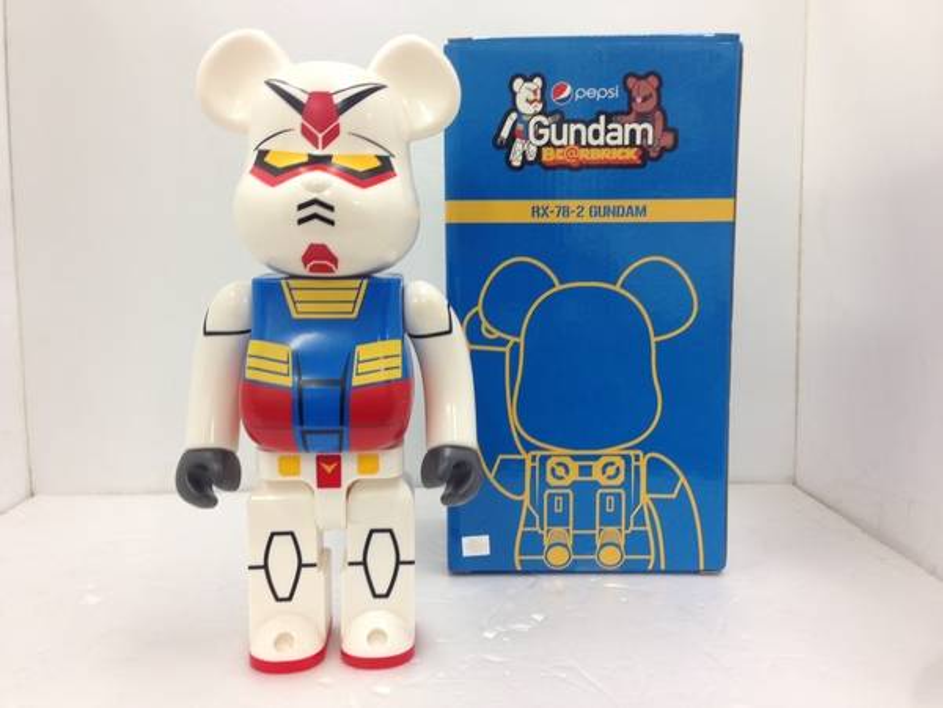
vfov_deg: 42.9
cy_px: 354
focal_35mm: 33
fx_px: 899
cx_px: 472
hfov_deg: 55.4
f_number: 2.4
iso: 50
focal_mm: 4.13
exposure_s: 1/30
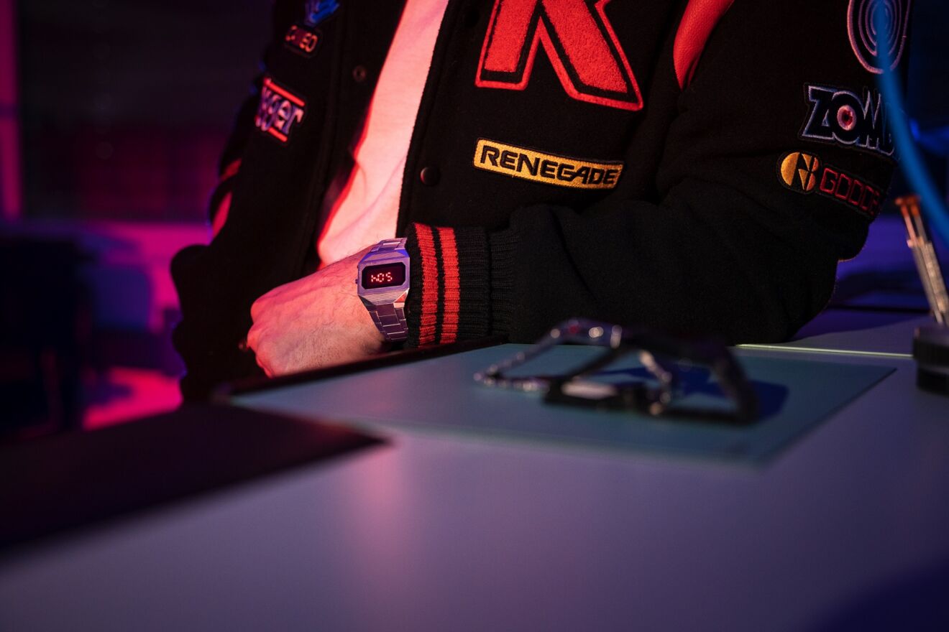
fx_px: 1186
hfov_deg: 43.6
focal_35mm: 45
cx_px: 474
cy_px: 316
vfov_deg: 29.9
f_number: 2.8
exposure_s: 1/125
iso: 2500
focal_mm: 45
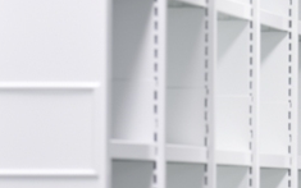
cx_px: 444
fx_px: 6548
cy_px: 346
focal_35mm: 798
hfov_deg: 2.6
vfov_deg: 1.6
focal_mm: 180
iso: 250
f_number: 9
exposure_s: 1/4
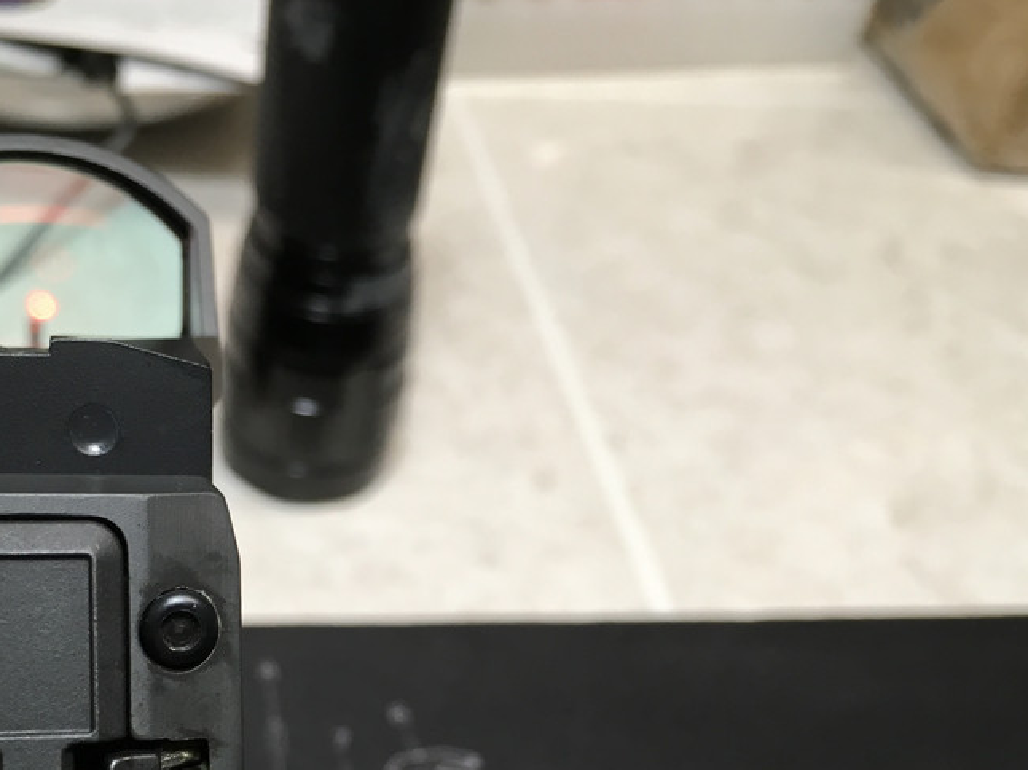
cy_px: 596
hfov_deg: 39.3
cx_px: 363
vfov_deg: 29.7
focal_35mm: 48
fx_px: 1425
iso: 25
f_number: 2.2
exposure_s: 1/30
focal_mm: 4.15
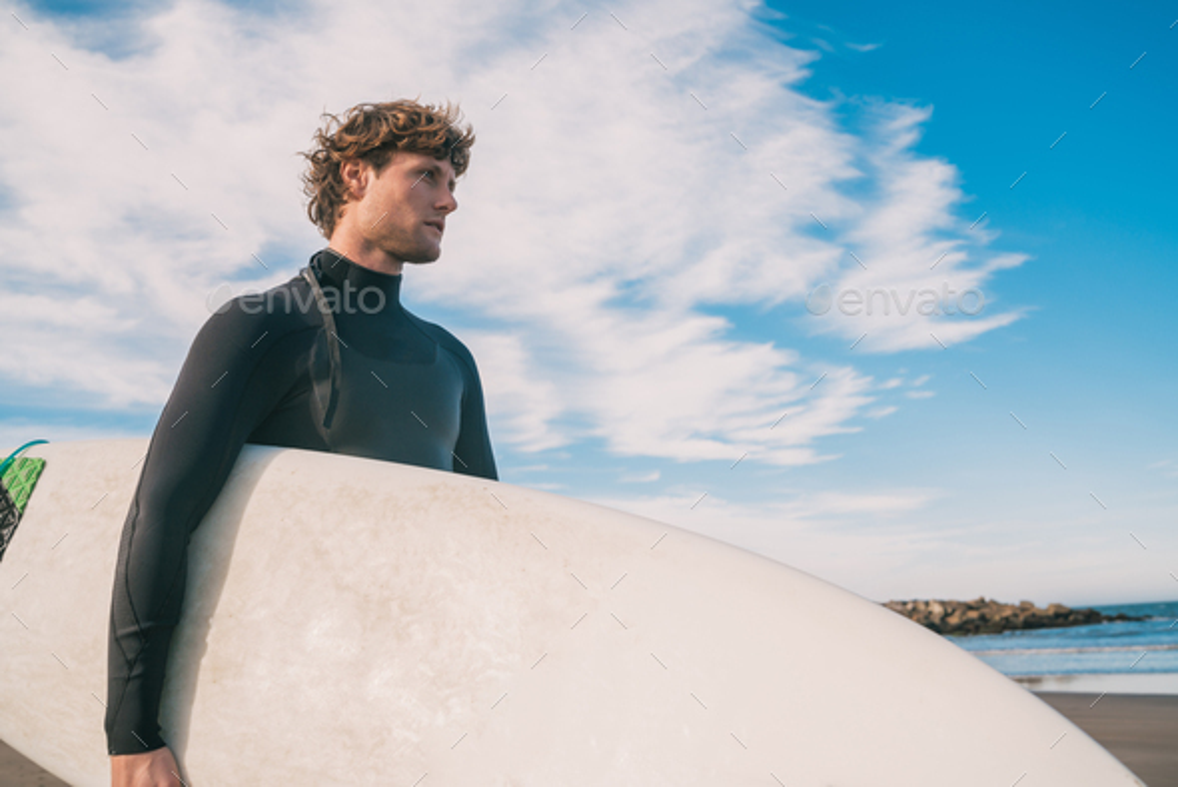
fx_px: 1146
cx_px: 589
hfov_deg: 54.4
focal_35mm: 35
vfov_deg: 37.9
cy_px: 394
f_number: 5.6
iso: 100
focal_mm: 35
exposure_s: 1/500
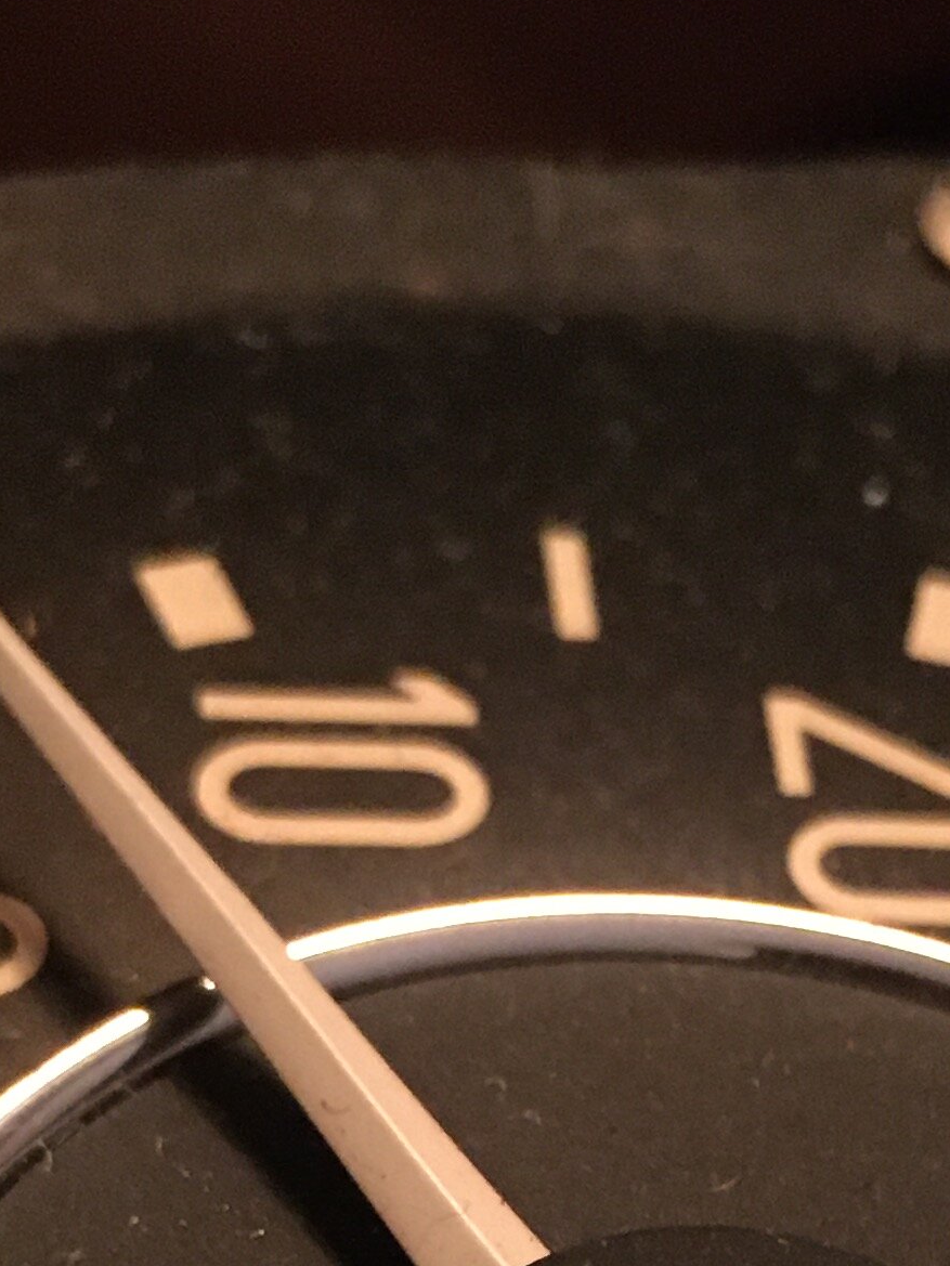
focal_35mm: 100
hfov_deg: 14.8
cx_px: 613
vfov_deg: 18.7
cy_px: 1491
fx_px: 3659
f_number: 2.2
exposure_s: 1/15
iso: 200
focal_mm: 4.15
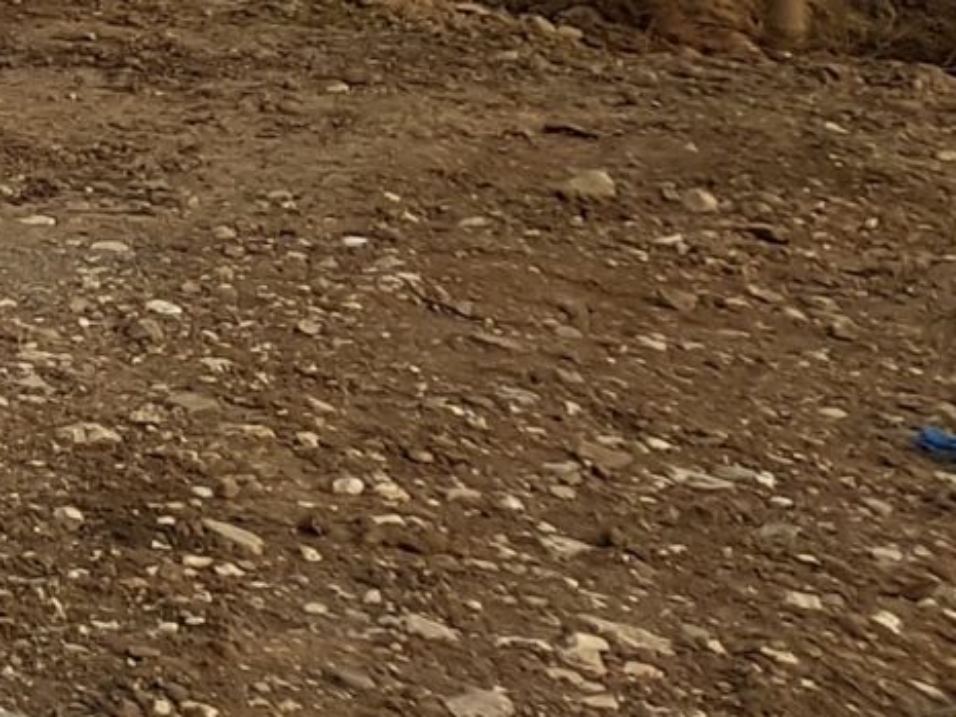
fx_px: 3950
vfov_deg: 9.4
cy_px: -888
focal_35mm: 143
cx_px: -1674
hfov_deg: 10.7
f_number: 1.7
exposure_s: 1/286
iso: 40
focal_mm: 4.2
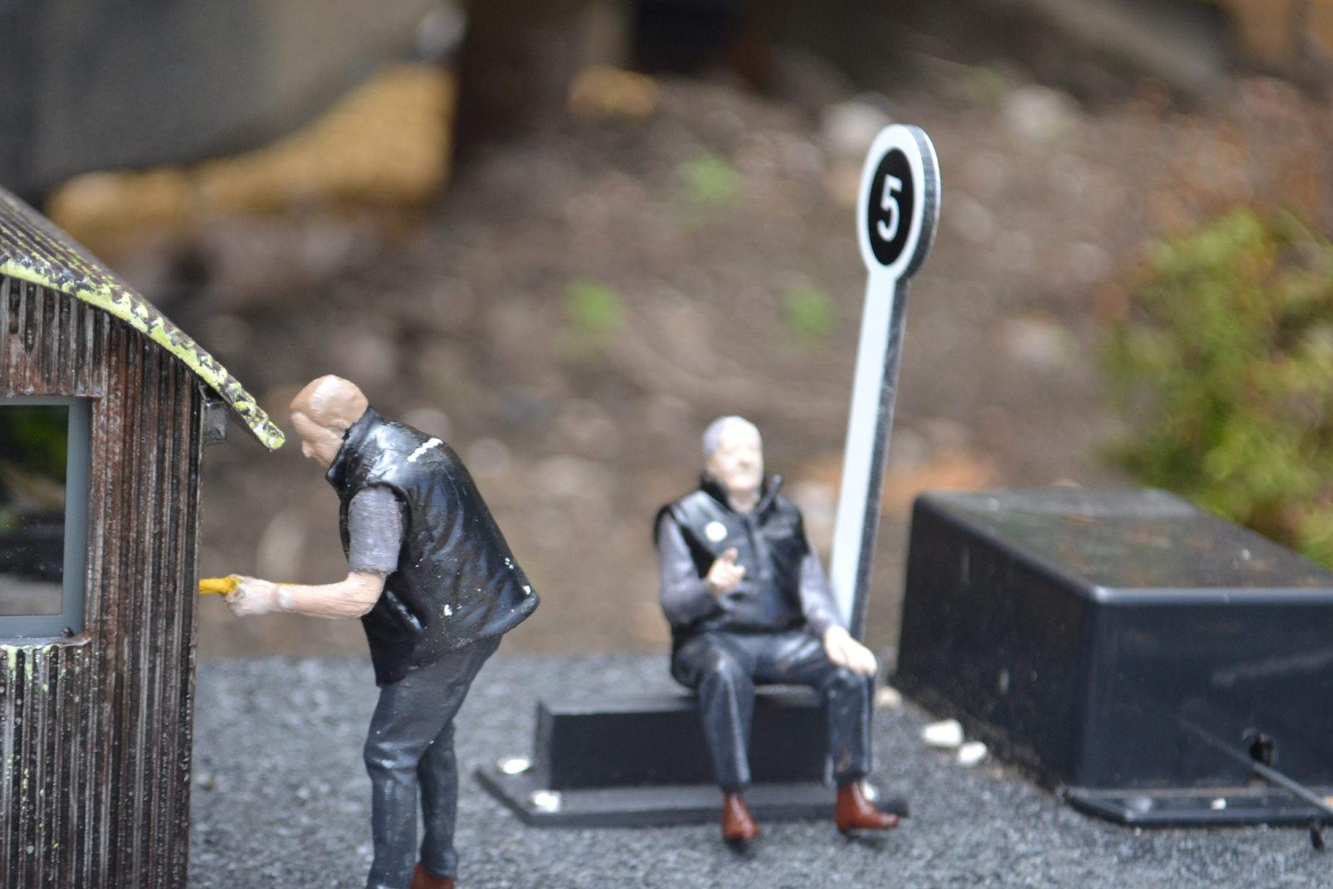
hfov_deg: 20.0
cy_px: 570
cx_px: 570
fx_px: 3777
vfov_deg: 13.4
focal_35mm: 102
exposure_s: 1/125
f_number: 5.6
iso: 400
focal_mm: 48
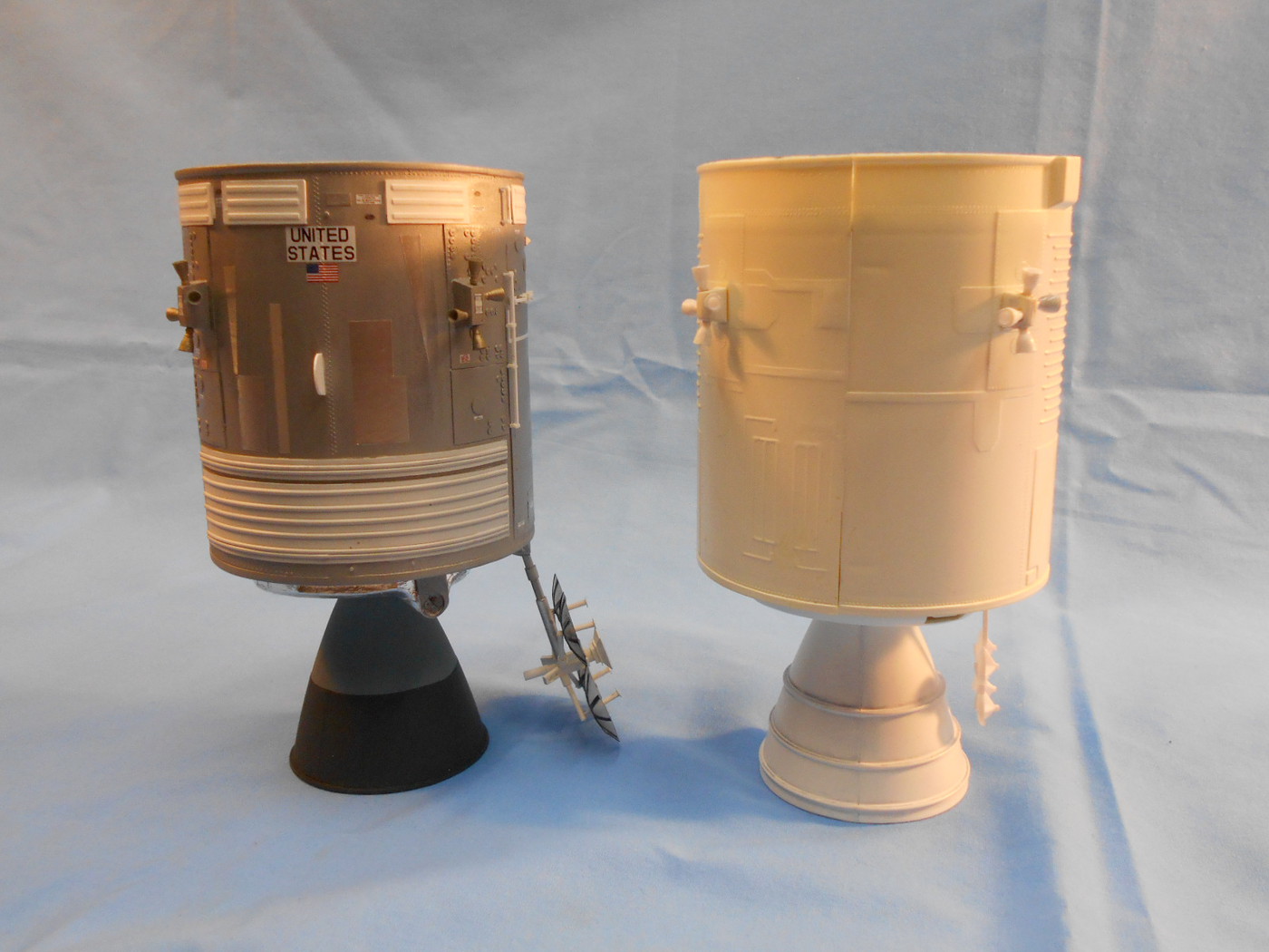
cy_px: 476
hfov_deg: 63.4
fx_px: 1026
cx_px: 634
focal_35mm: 28
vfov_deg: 49.7
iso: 280
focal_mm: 5.1
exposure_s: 1/30
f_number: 3.4
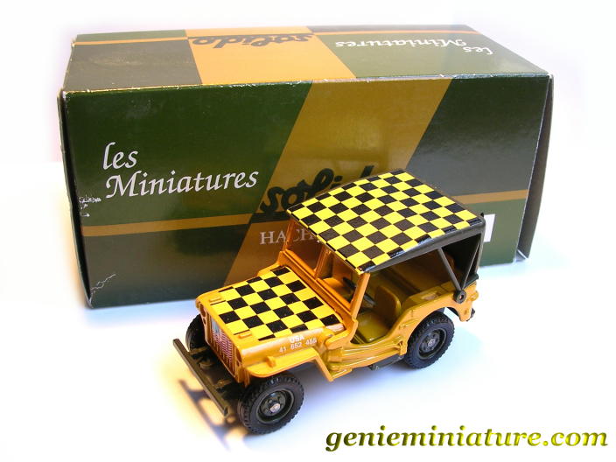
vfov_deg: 37.7
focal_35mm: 38
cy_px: 231
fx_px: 676
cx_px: 308
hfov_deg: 49.0
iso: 100
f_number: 2.8
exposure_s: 1/66.2
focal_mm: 5.8
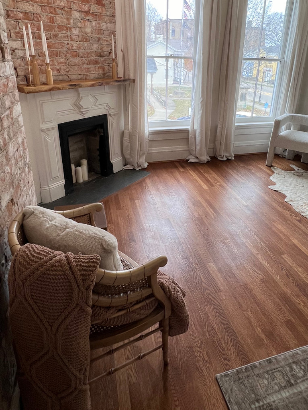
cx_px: 171
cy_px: 160
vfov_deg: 75.4
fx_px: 261
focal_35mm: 22
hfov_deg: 60.9
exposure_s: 1/120
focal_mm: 1.57
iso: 64
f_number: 1.8
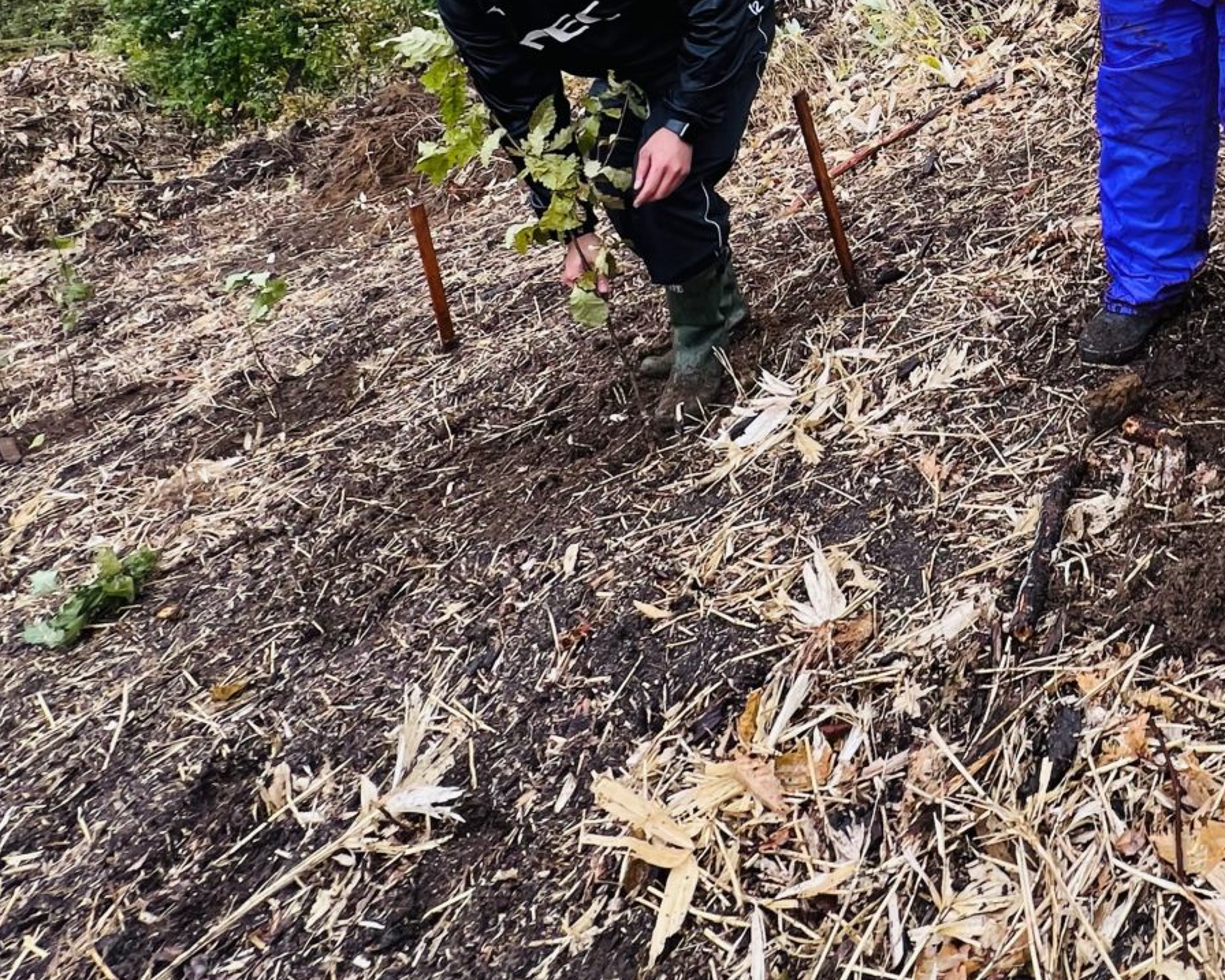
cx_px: 1080
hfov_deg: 53.6
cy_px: -41
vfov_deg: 41.9
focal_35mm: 29
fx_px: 1052
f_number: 1.8
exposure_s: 1/99
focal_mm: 1.57
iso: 40
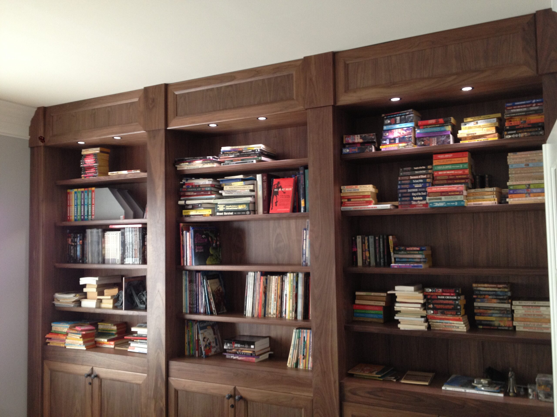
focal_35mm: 35
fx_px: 563
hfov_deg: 52.6
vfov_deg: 40.7
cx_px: 278
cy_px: 208
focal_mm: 4.28
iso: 125
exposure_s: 1/20
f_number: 2.4
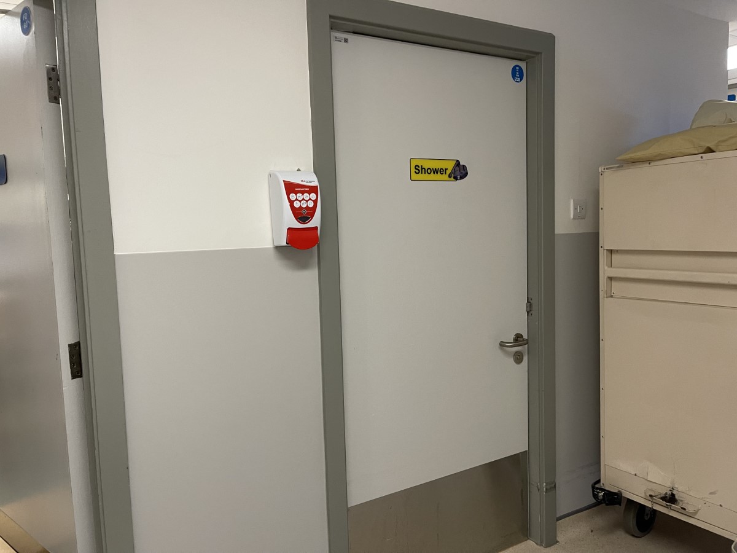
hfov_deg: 67.3
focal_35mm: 26
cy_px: 276
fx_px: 554
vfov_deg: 53.1
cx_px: 368
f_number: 1.6
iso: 200
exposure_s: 1/50
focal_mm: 5.1
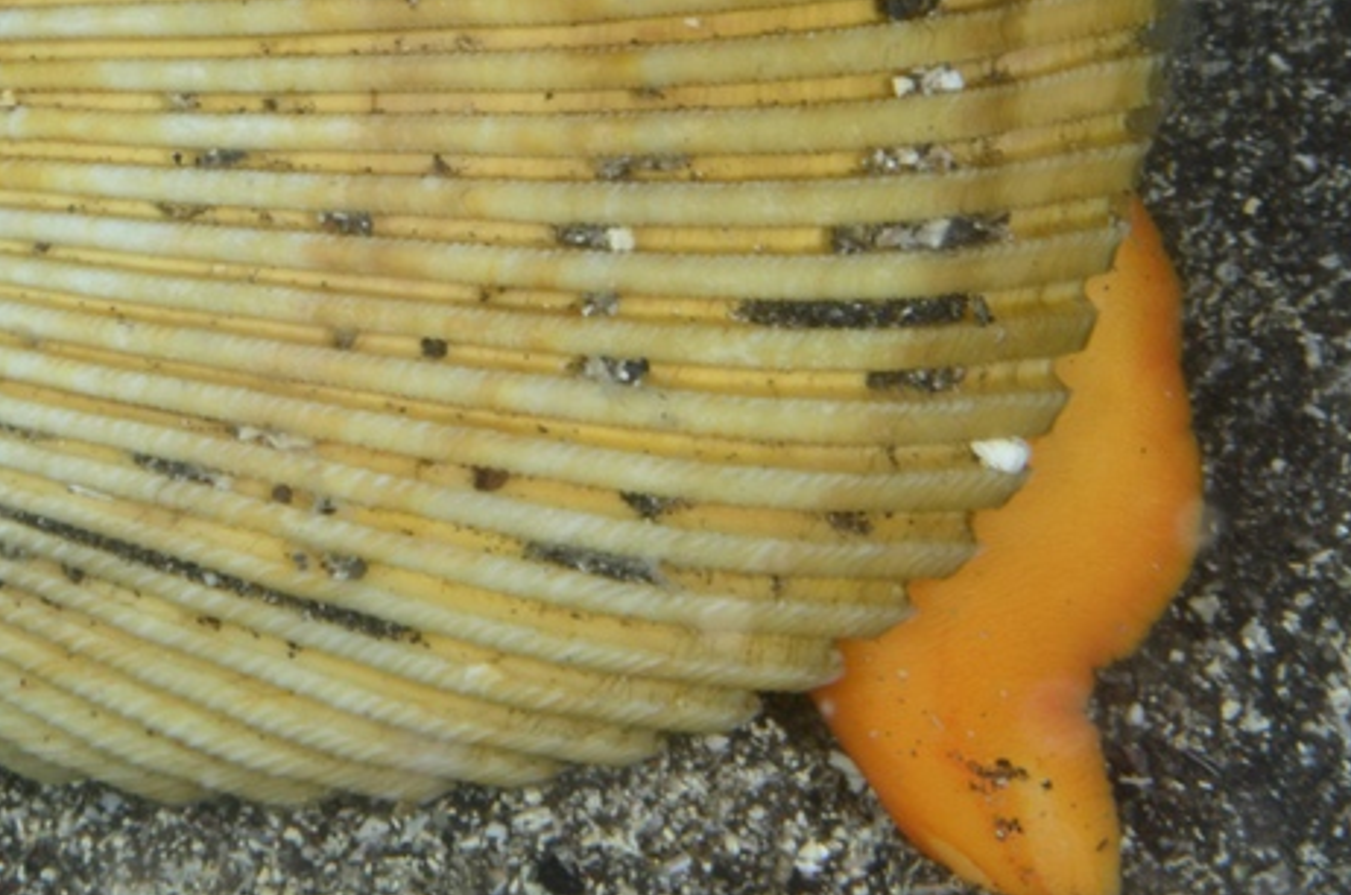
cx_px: 360
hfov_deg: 10.6
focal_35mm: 195
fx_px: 7303
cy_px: 44
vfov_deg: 7.0
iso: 400
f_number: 32
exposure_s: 1/60
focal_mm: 60
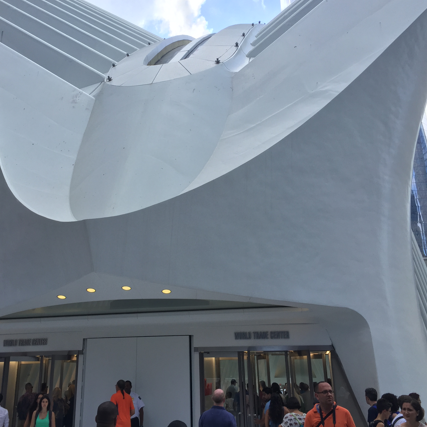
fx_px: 488
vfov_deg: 47.2
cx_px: 182
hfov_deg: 47.1
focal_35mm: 35
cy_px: 210
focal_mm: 4.15
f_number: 2.2
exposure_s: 1/628
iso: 32
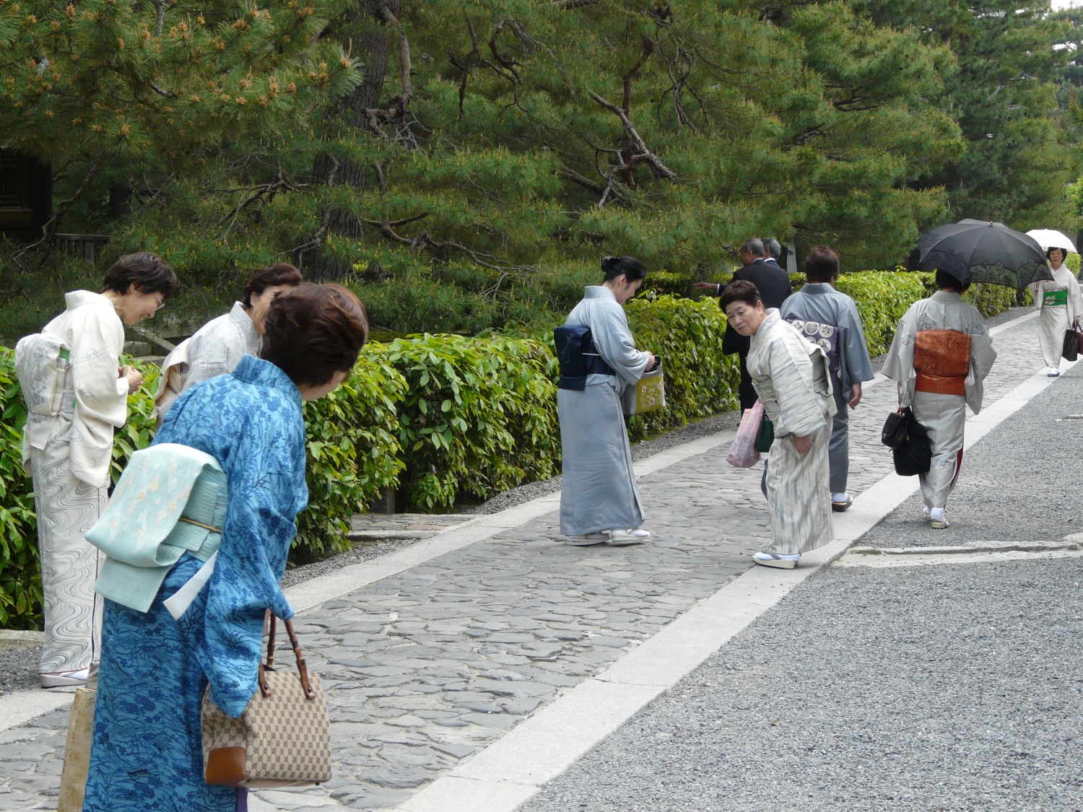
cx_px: 542
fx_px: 2722
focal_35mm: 87
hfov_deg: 22.5
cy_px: 406
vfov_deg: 17.0
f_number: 4
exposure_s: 1/160
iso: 100
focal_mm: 14.3
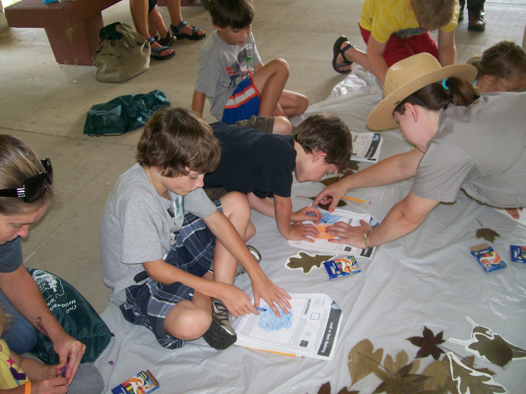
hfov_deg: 51.4
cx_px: 263
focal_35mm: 36
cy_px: 197
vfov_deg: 39.7
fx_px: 547
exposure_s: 1/64
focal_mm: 6
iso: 80
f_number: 2.7
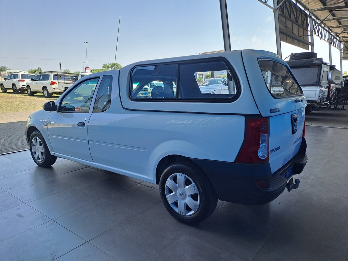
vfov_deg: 54.9
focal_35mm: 25
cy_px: 130
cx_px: 174
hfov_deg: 69.4
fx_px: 251
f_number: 1.8
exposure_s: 1/334
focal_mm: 4.65
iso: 32
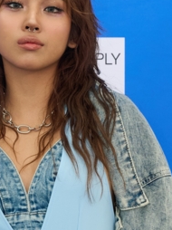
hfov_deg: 7.3
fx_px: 1354
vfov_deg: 9.7
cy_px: 129
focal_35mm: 204
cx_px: 30
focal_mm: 56
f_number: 5
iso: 500
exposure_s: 1/200
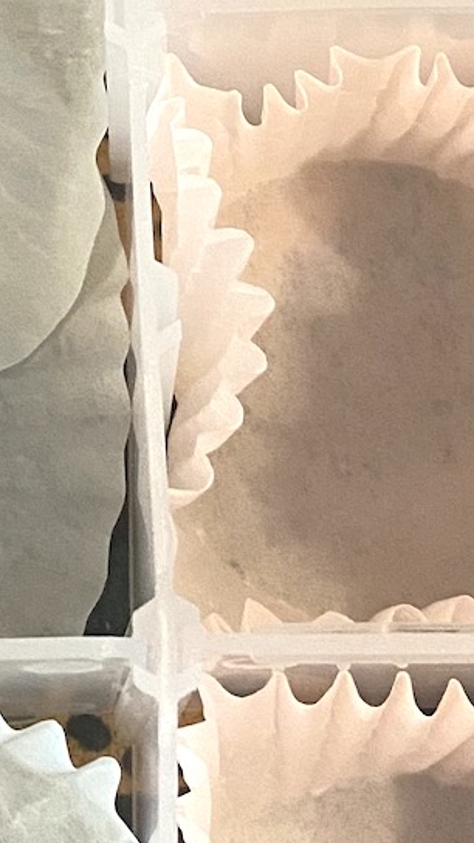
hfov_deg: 11.5
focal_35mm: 105
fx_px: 2346
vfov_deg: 19.6
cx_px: 184
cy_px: -43
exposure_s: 1/60
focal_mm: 4.25
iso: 400
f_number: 1.8
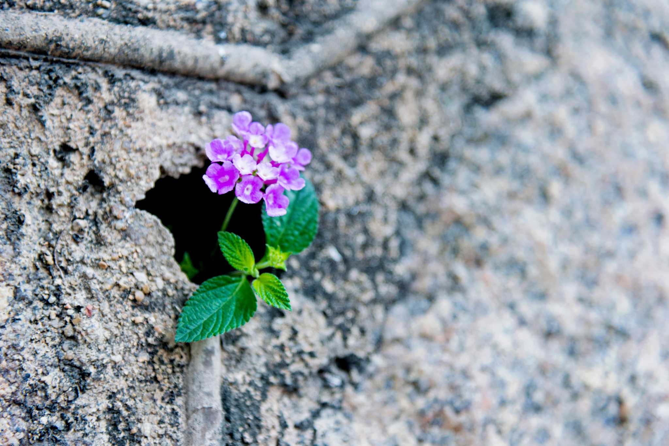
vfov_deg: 14.0
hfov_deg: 20.8
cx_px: 334
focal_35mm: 98
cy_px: 223
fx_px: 1821
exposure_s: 1/80
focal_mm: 98
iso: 250
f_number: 4
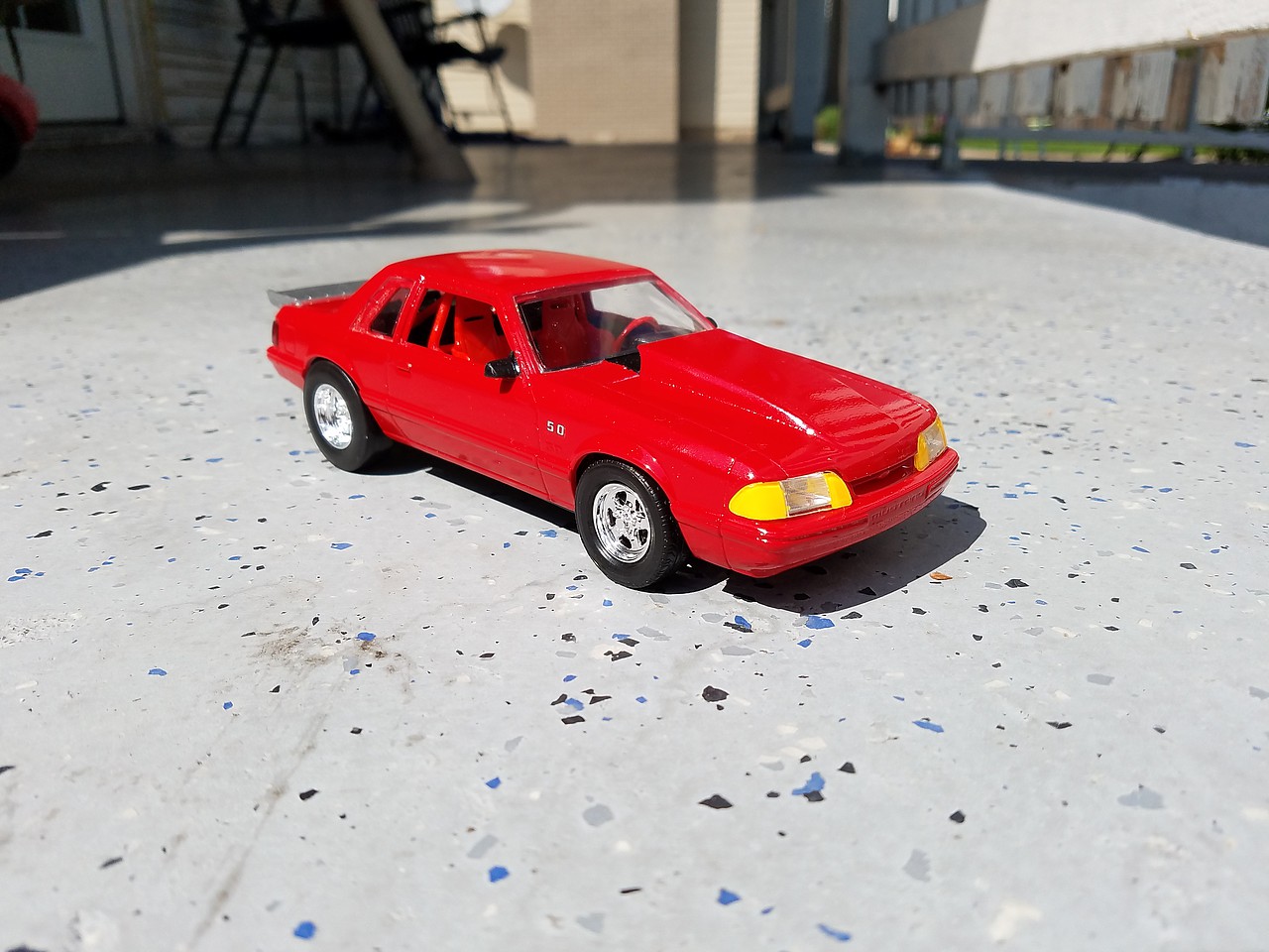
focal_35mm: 26
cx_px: 634
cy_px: 476
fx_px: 953
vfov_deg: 53.1
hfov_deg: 67.3
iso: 50
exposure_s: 1/3640
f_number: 1.7
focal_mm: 4.2
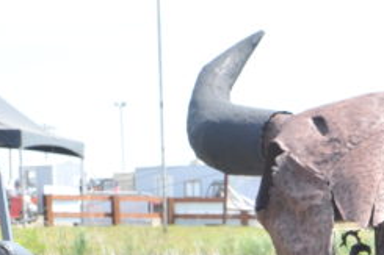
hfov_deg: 12.4
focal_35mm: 159
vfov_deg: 8.3
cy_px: 456
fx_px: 1695
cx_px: 545
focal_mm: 38
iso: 200
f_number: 9
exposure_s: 1/125
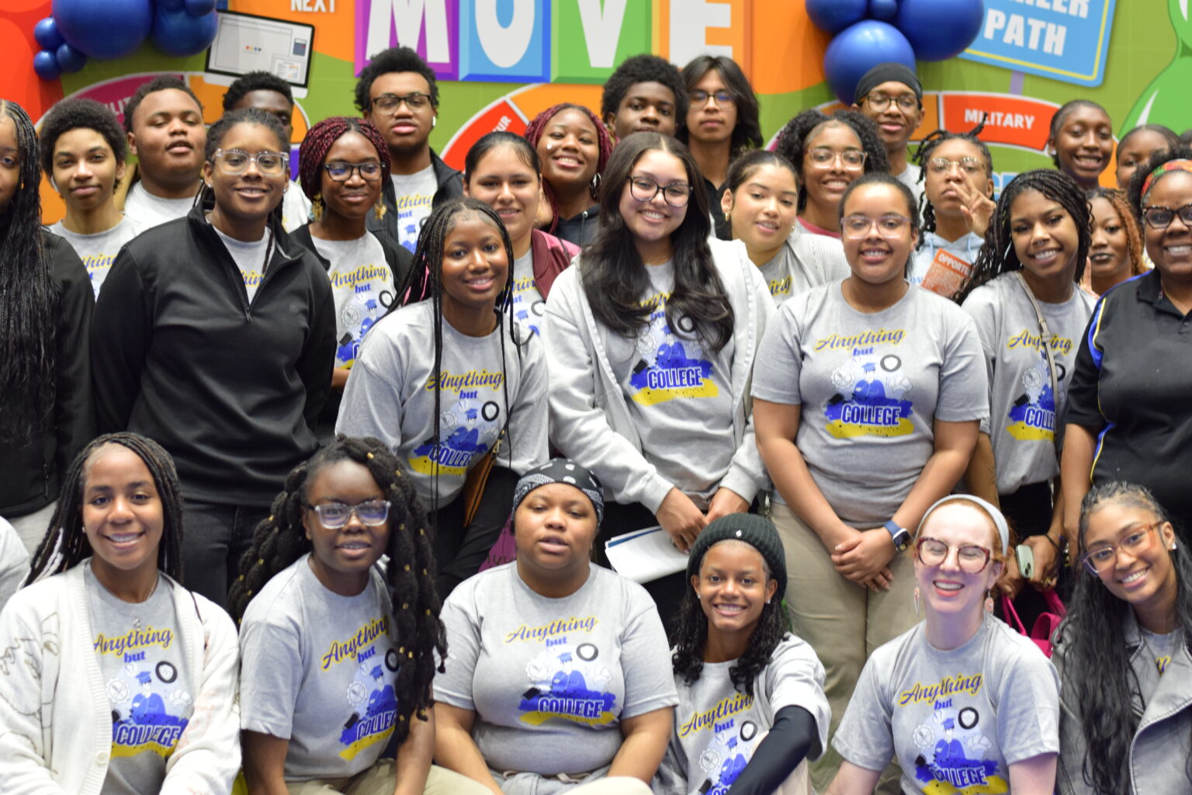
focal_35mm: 75
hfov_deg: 27.0
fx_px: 2483
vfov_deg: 18.2
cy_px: 398
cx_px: 596
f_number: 2.8
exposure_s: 1/60
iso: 800
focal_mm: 50
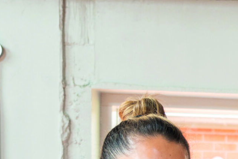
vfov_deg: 9.6
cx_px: 400
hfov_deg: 14.0
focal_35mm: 133
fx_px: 880
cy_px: 314
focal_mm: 33
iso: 1250
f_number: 4
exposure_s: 1/400
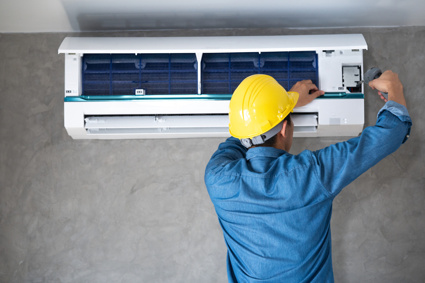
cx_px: 212
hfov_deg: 19.8
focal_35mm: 103
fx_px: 1216
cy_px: 142
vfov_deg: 13.3
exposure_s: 1/60
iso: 1000
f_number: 3.5
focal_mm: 103
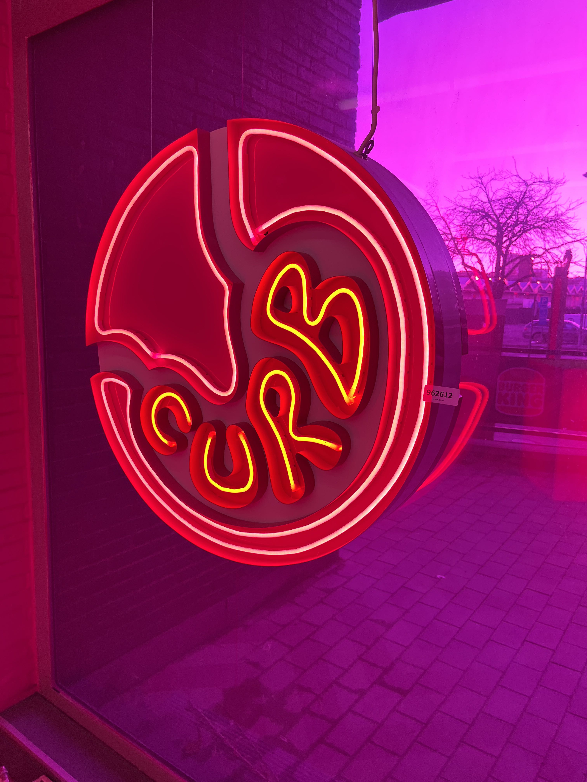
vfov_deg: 67.3
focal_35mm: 26
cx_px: 294
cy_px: 391
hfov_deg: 53.1
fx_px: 588
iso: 125
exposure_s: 1/121
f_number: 1.6
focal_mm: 5.1
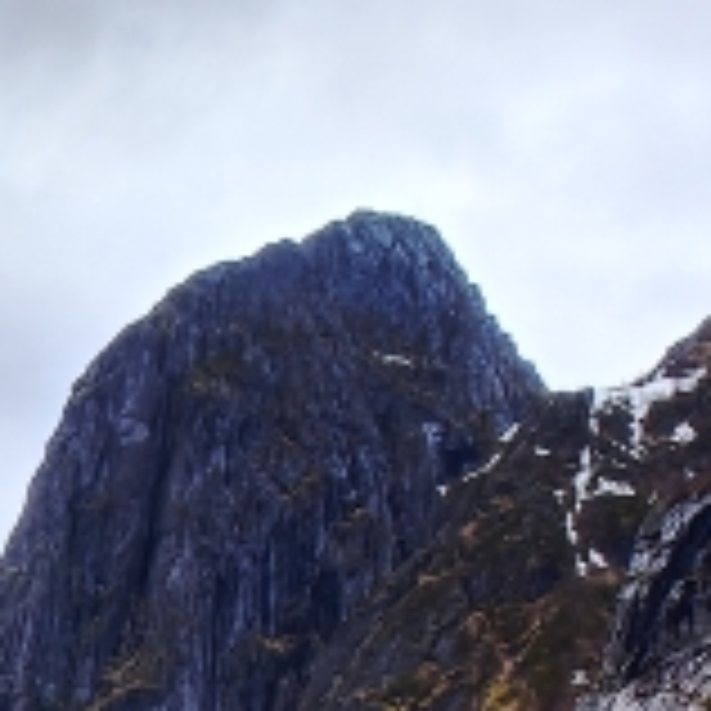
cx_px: -662
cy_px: 1418
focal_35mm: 97
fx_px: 2254
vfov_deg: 14.8
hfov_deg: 15.0
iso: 100
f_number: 13
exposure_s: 1/2
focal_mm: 10
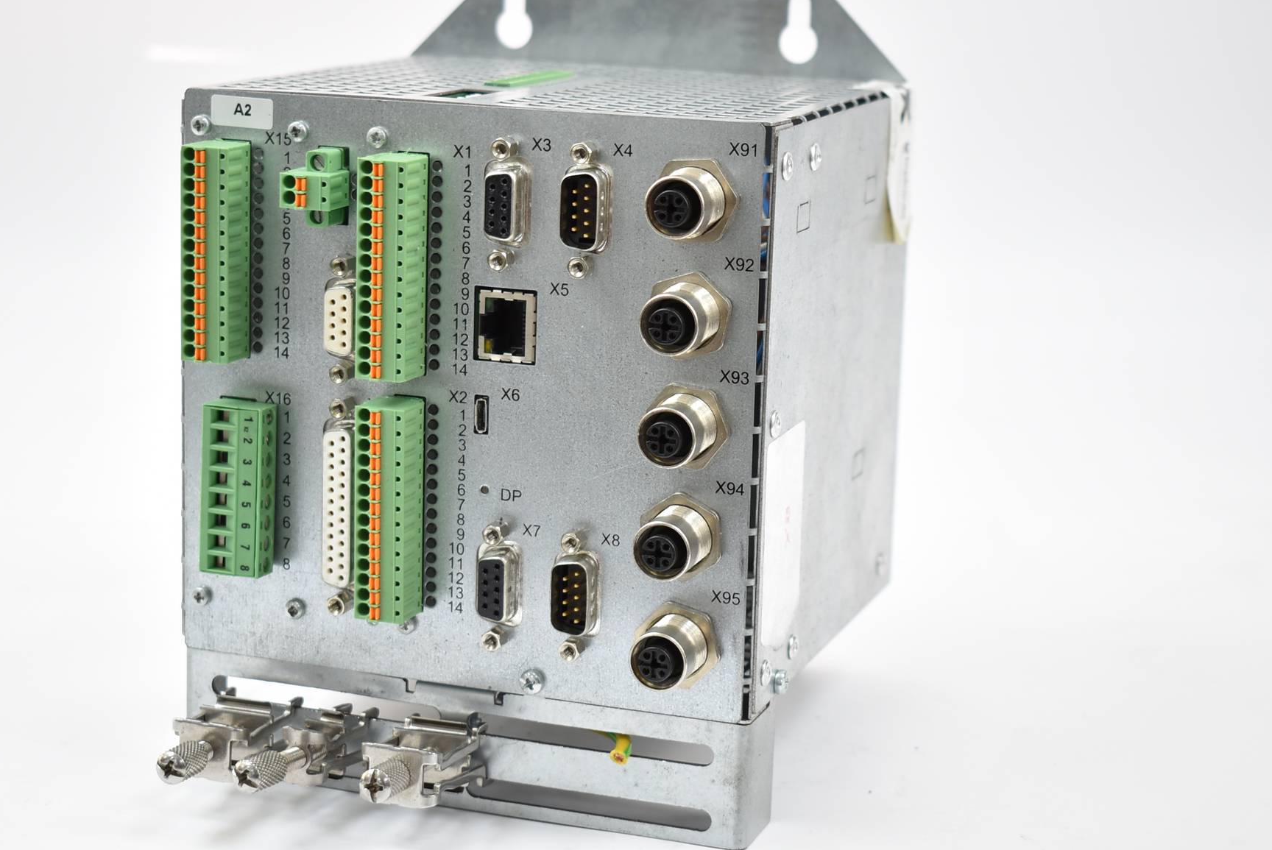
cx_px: 575
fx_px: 2652
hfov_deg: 27.0
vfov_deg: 18.2
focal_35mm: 75
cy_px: 400
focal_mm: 40
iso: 320
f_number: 4.8
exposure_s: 1/60
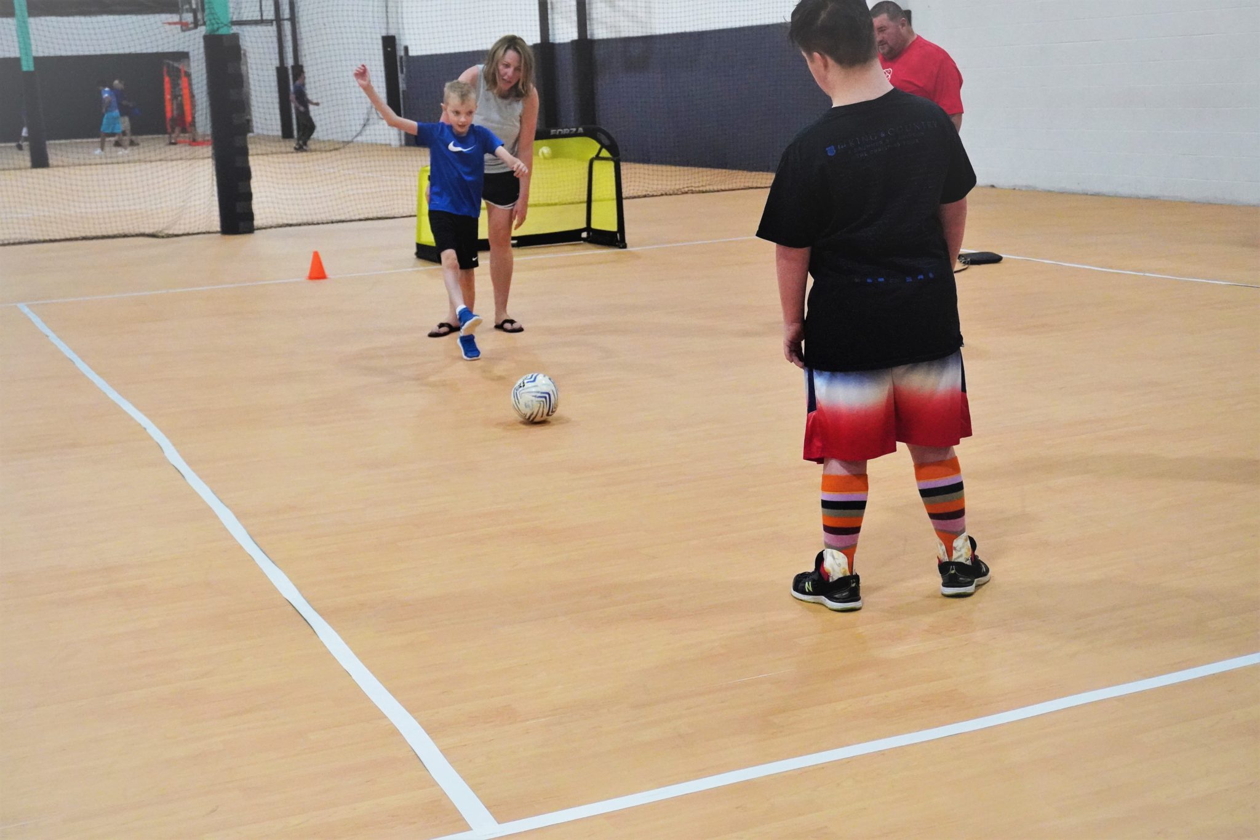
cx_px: 630
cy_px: 420
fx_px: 1680
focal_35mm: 48
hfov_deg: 41.1
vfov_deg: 28.1
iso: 6400
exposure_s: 1/640
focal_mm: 32
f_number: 5
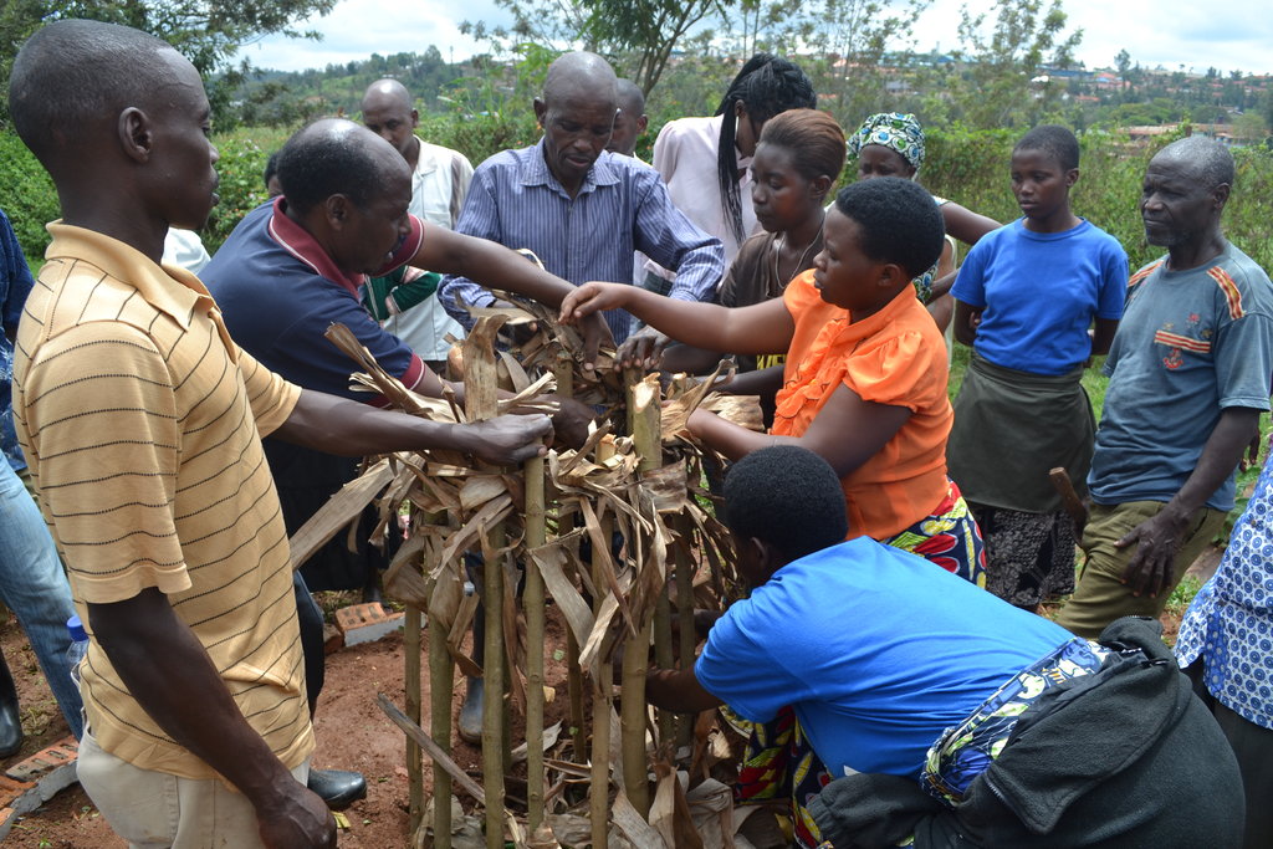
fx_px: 955
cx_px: 636
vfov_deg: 47.9
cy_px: 424
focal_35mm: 27
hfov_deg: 67.4
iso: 100
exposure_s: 1/160
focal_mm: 18
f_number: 6.3
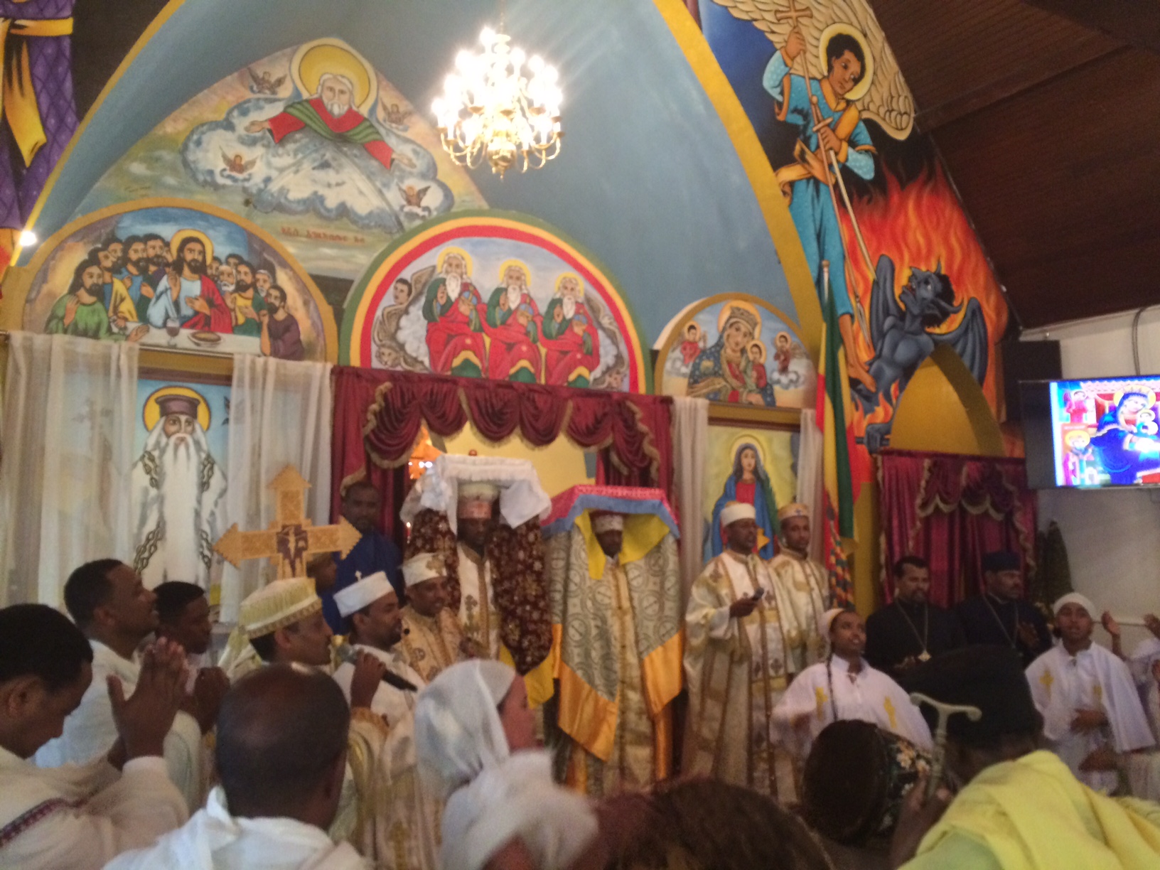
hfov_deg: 61.7
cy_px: 435
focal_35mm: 29
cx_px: 580
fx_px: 972
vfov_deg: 48.2
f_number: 2.2
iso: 320
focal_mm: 4.15
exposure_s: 1/30
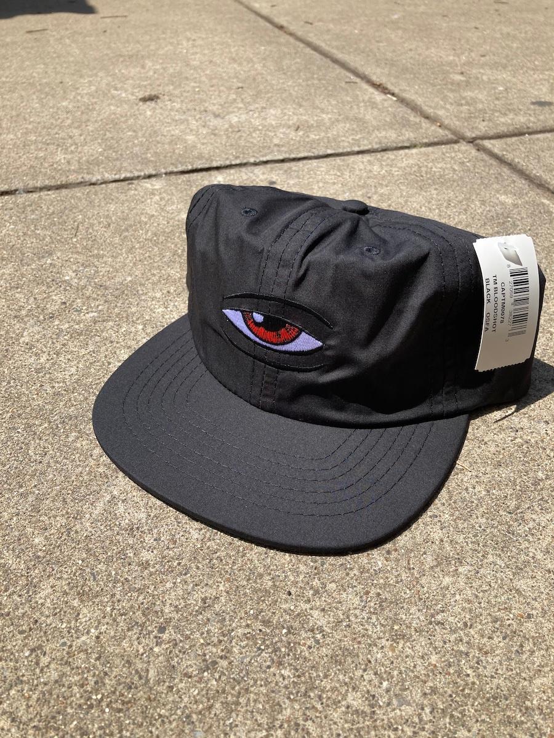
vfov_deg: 63.4
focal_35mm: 28
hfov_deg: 49.7
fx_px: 597
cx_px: 277
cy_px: 369
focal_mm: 3.99
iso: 20
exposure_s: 1/2088
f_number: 1.8
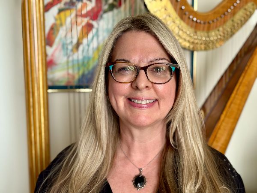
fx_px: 356
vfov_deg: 30.3
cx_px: 128
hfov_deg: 39.7
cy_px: 96
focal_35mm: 48
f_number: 1.78
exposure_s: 1/88
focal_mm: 6.76
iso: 100
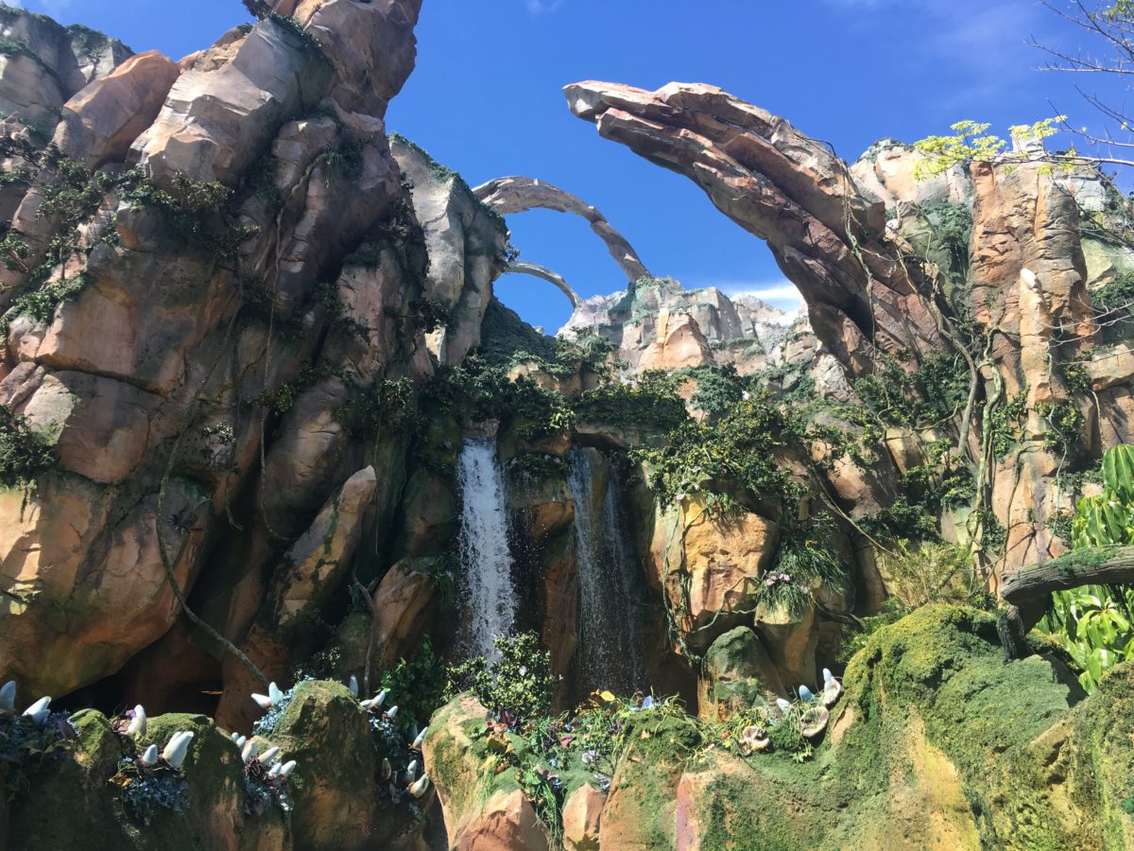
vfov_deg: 48.2
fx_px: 950
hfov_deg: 61.7
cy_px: 426
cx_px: 567
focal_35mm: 29
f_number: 2.2
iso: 25
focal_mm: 4.15
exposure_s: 1/574
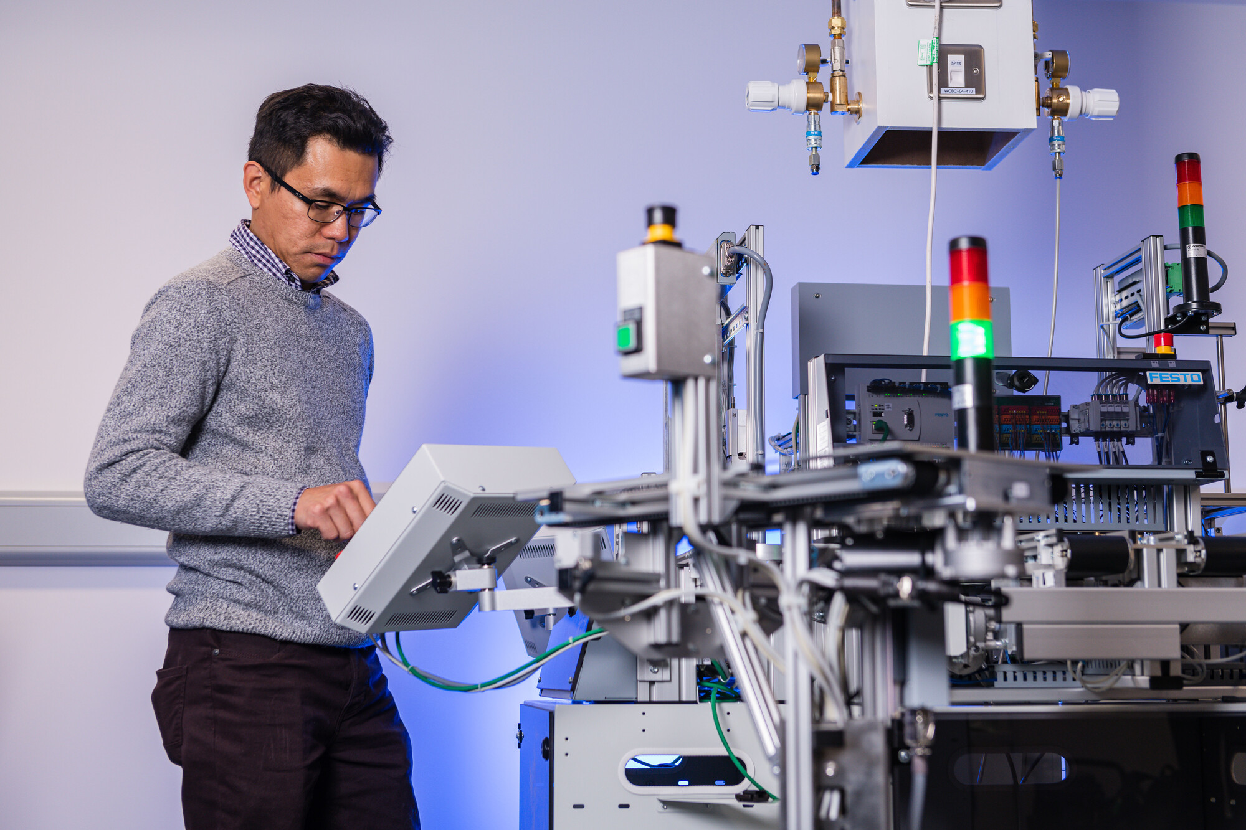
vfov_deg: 26.0
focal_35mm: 52
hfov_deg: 38.2
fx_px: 1799
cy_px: 415
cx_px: 623
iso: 320
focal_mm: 52
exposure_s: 1/100
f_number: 4
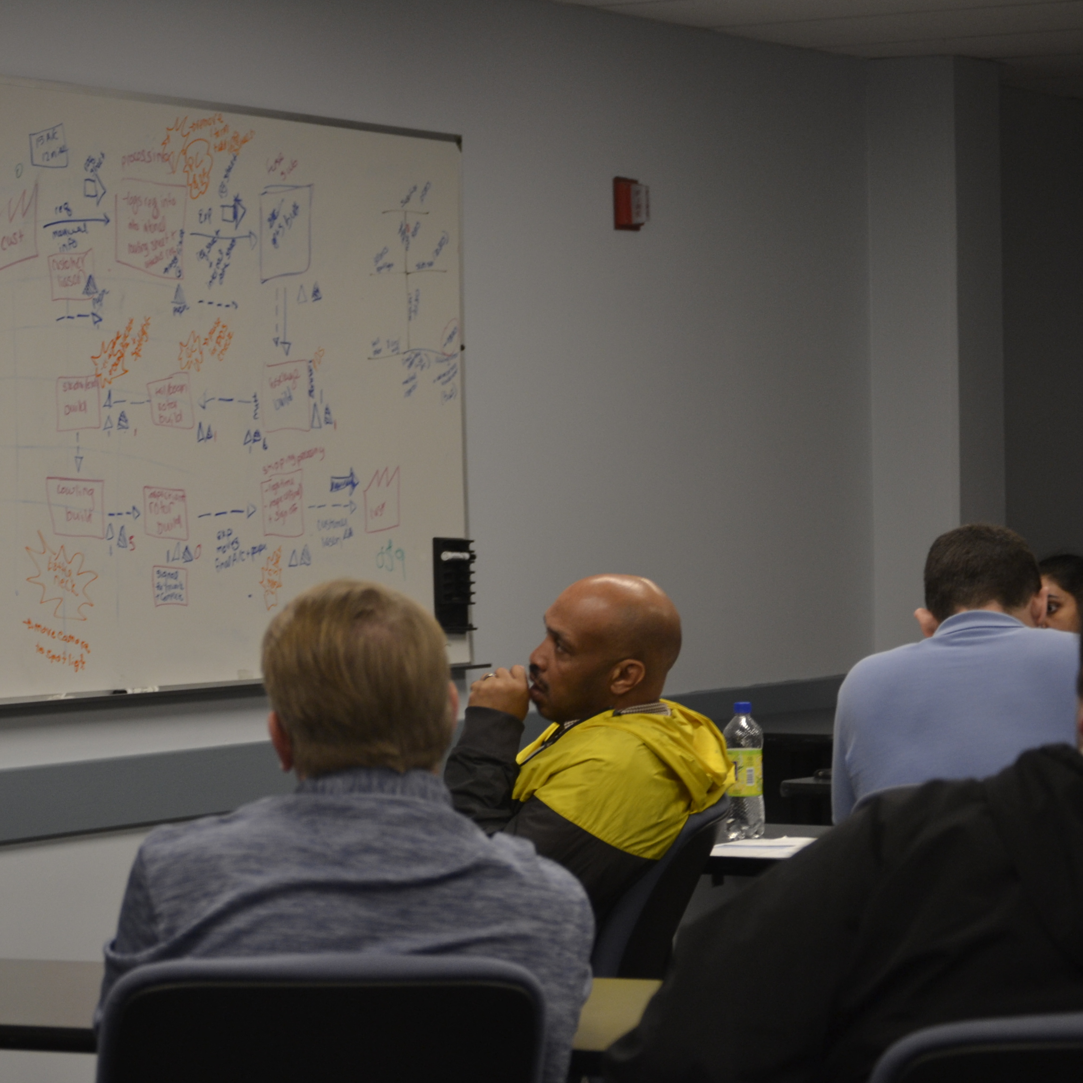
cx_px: 323
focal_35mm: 106
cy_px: 540
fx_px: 3739
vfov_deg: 16.5
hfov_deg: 16.4
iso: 560
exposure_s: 1/60
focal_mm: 55
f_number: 4
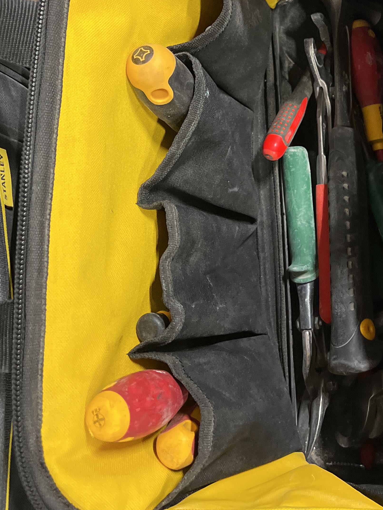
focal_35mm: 49
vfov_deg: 38.3
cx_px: 268
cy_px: 158
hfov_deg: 29.4
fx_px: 723
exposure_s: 1/60
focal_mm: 5.7
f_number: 1.5
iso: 500
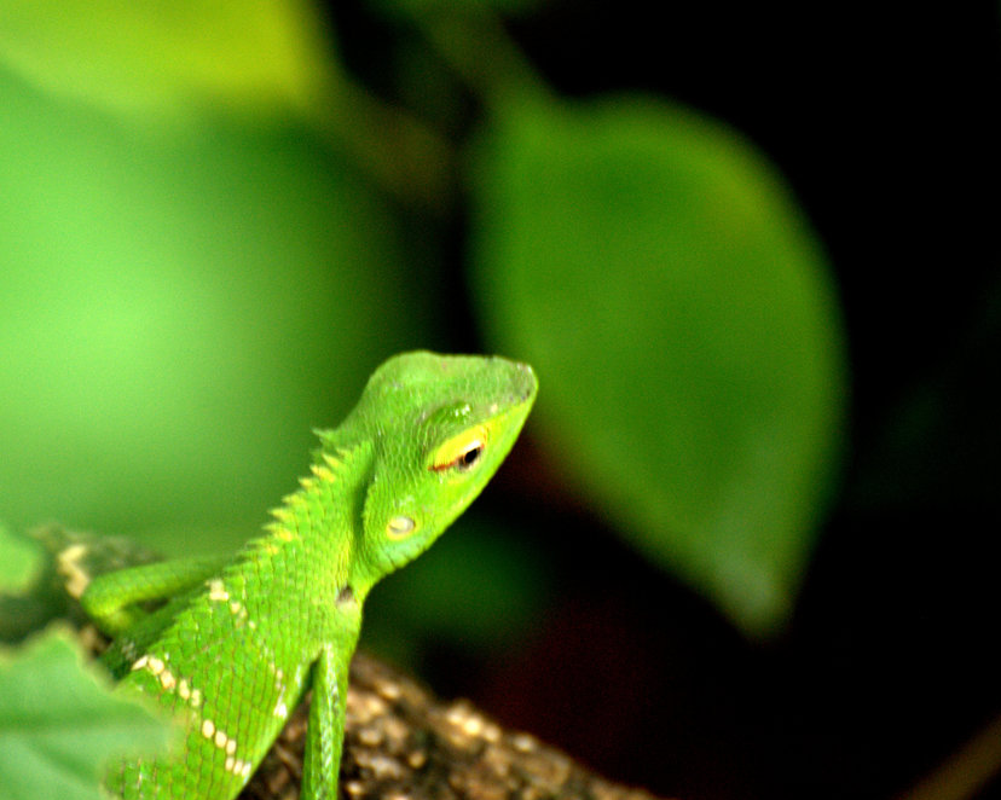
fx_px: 12914
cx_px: 416
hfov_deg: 4.4
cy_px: 405
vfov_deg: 3.5
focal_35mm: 436
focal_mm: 250
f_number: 5.6
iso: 400
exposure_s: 1/40
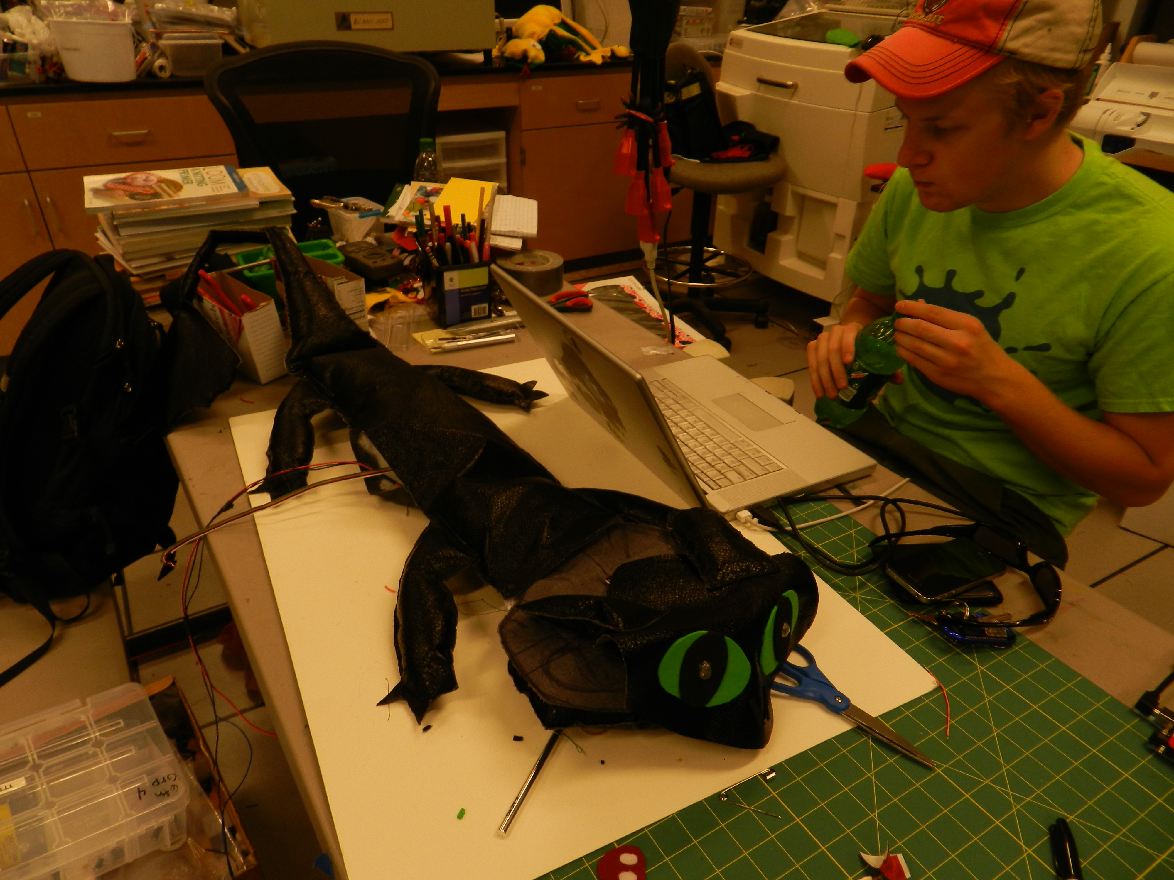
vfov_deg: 58.9
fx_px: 780
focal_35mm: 23
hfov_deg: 73.9
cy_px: 440
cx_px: 587
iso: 160
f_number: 3.4
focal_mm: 4
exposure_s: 1/50
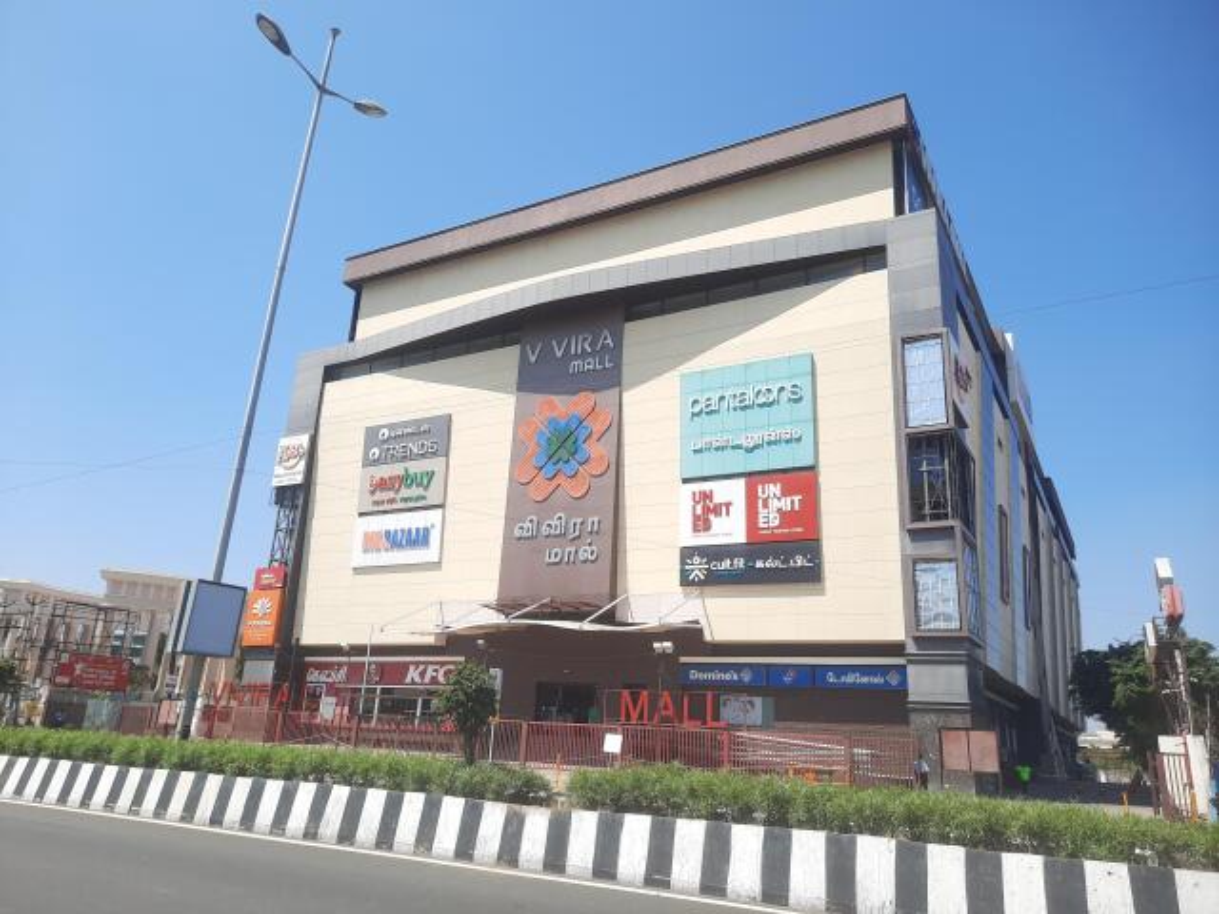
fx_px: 880
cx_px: 610
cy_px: 457
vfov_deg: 54.9
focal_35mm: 25
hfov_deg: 69.4
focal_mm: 4.6
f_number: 2
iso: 32
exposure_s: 1/764
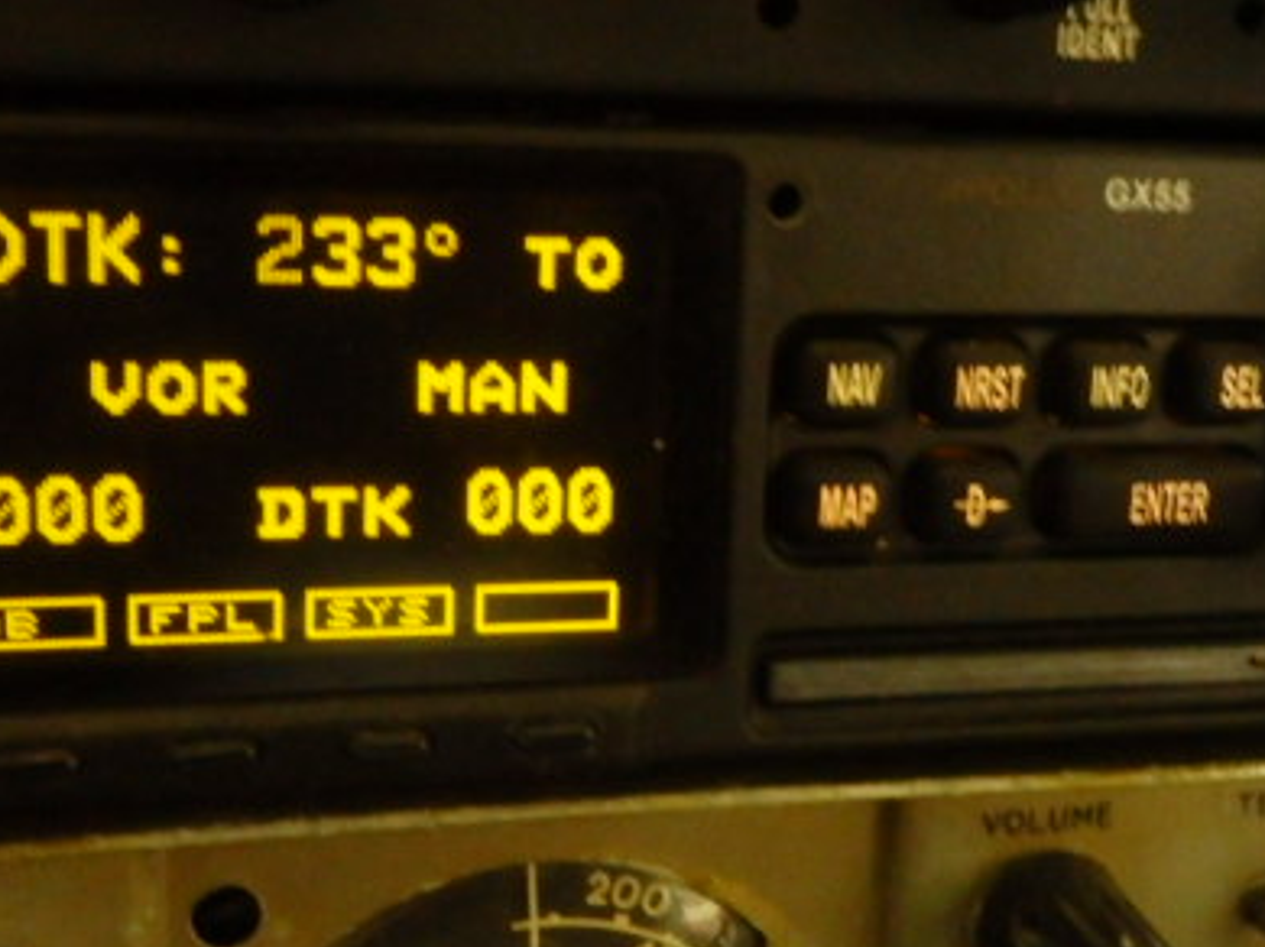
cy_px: 438
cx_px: 555
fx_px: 1680
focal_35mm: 46
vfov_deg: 31.5
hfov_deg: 41.2
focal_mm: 5
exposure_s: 1/5
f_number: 3.9
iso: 1600
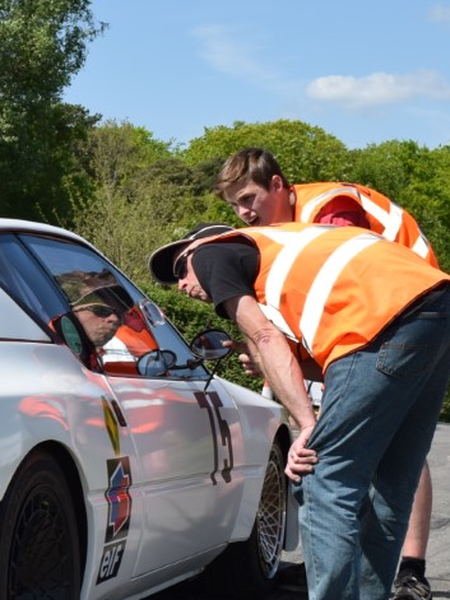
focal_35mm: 109
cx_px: -207
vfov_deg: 17.9
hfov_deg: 12.9
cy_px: 441
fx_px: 1893
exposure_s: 1/200
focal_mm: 31
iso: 100
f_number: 10
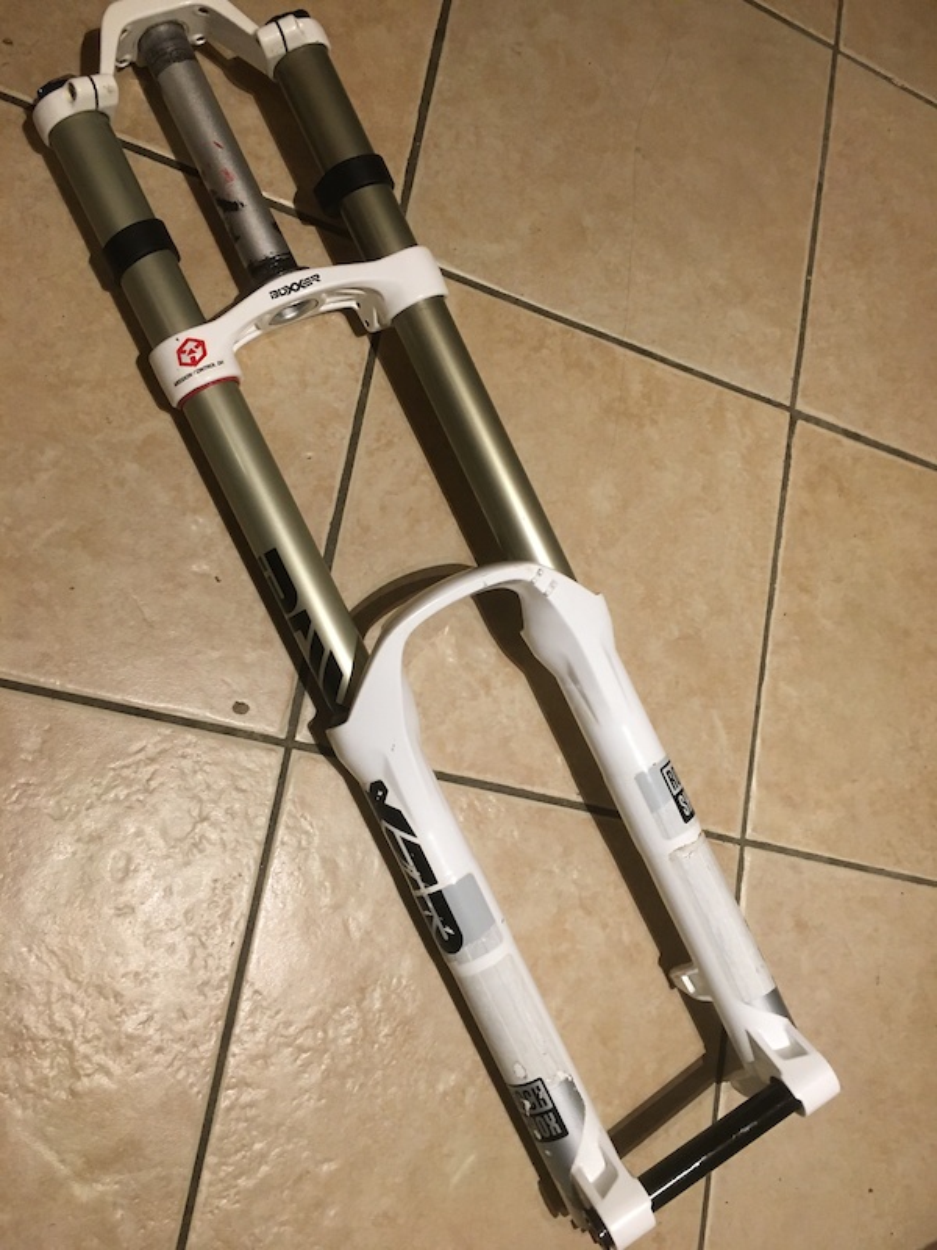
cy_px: 625
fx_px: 1047
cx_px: 468
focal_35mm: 29
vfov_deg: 61.7
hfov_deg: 48.2
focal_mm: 4.15
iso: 160
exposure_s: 1/33
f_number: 2.2
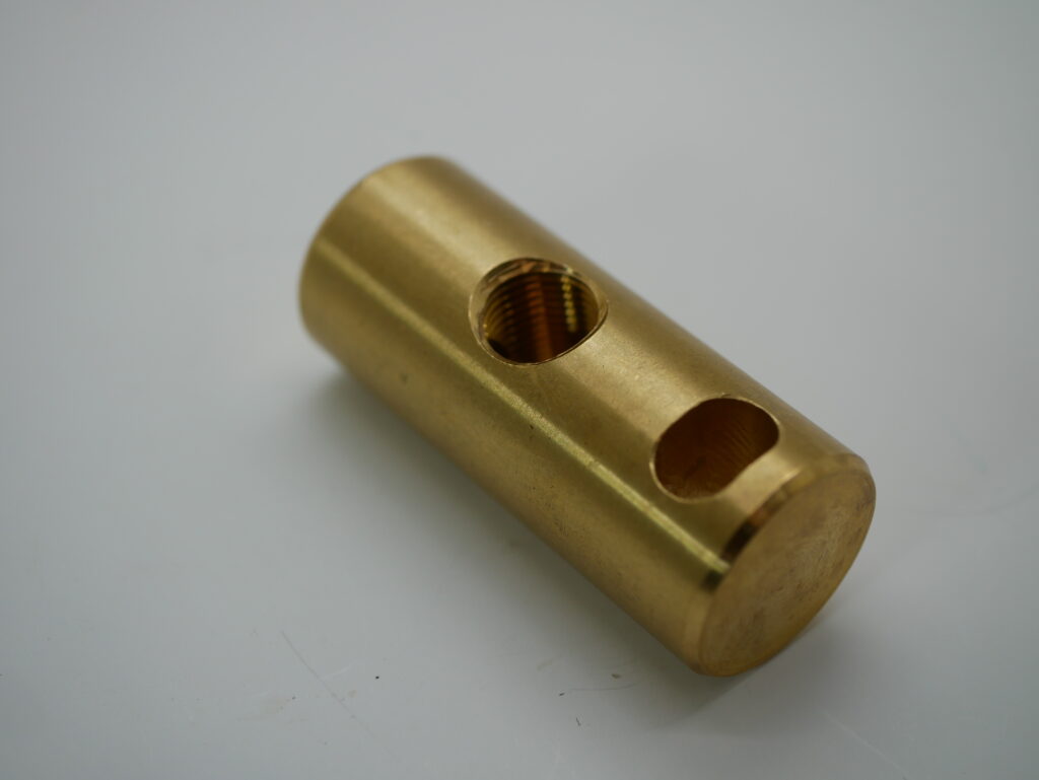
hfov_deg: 32.2
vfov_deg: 24.4
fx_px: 1802
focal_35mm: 60
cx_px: 520
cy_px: 390
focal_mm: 30
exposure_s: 1/200
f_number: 3.5
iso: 200
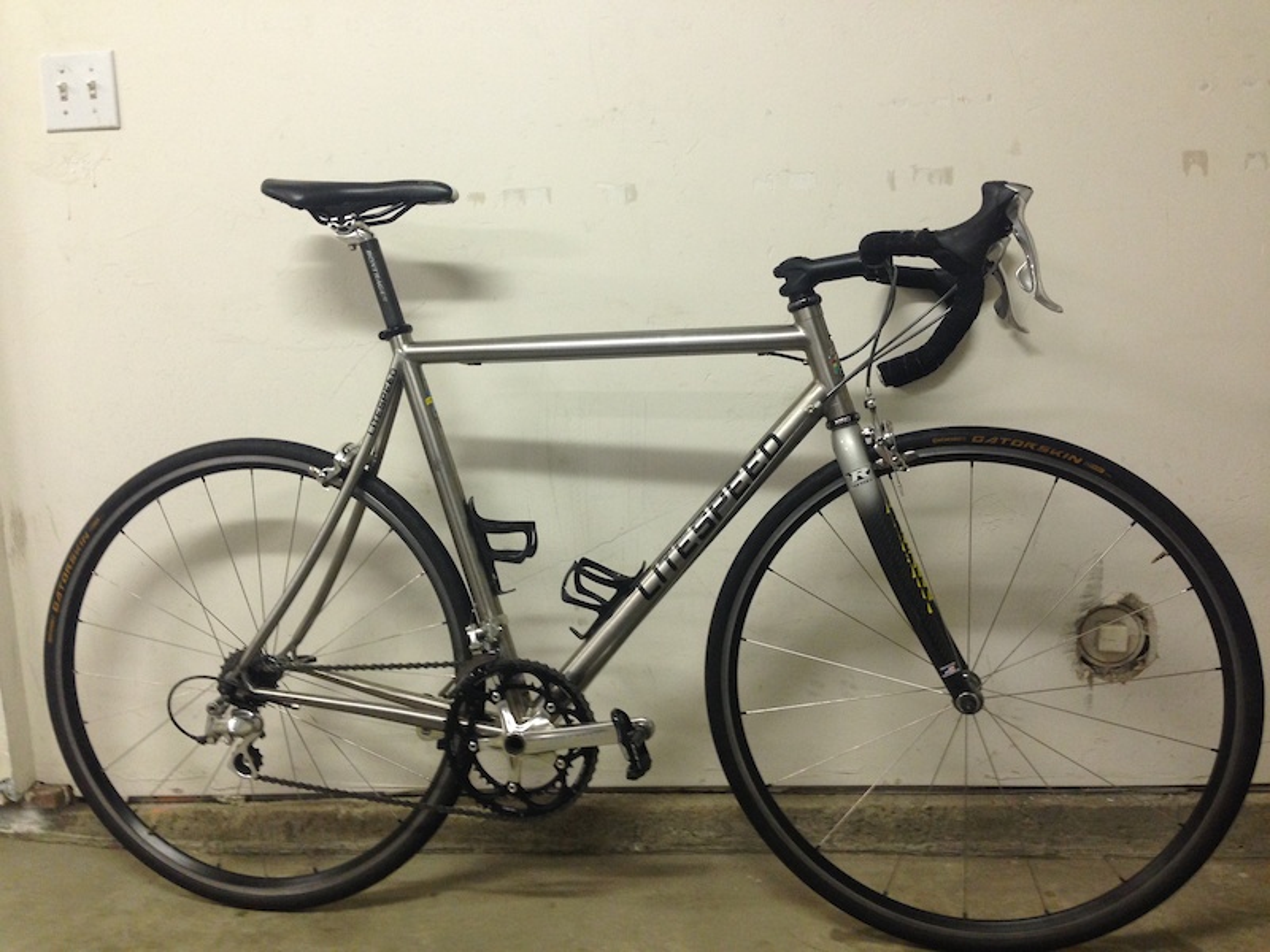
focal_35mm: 33
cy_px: 476
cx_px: 635
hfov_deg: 55.4
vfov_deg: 42.9
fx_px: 1211
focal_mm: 4.12
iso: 160
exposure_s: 1/20
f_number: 2.4
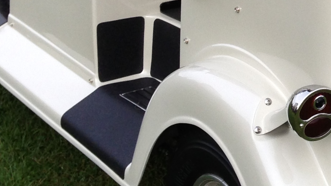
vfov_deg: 9.2
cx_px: 444
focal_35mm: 128
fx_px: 1124
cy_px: -99
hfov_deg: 15.8
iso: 64
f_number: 2.4
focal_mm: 4.13
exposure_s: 1/341
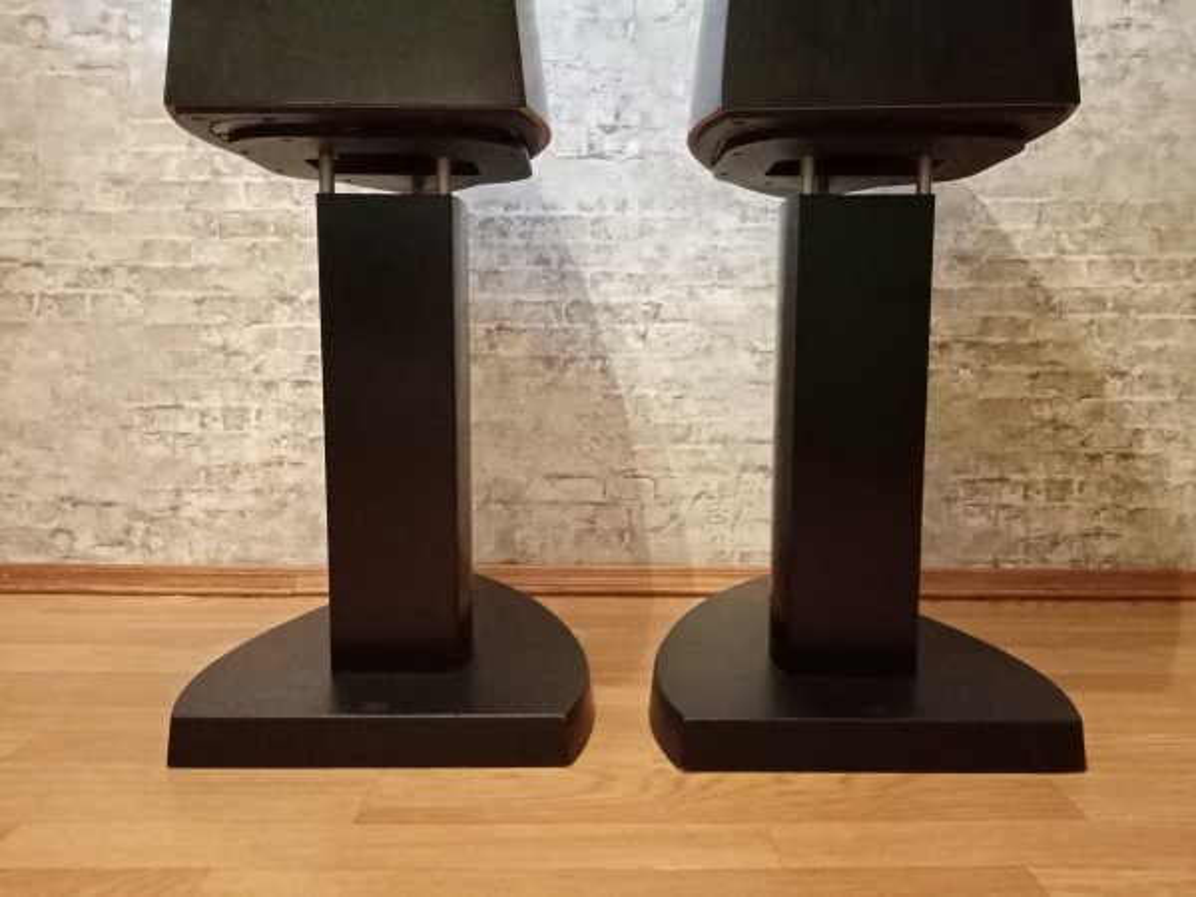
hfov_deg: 67.3
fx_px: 898
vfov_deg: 53.1
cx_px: 598
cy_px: 448
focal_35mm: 26
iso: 2259
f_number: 1.8
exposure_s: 1/14.3
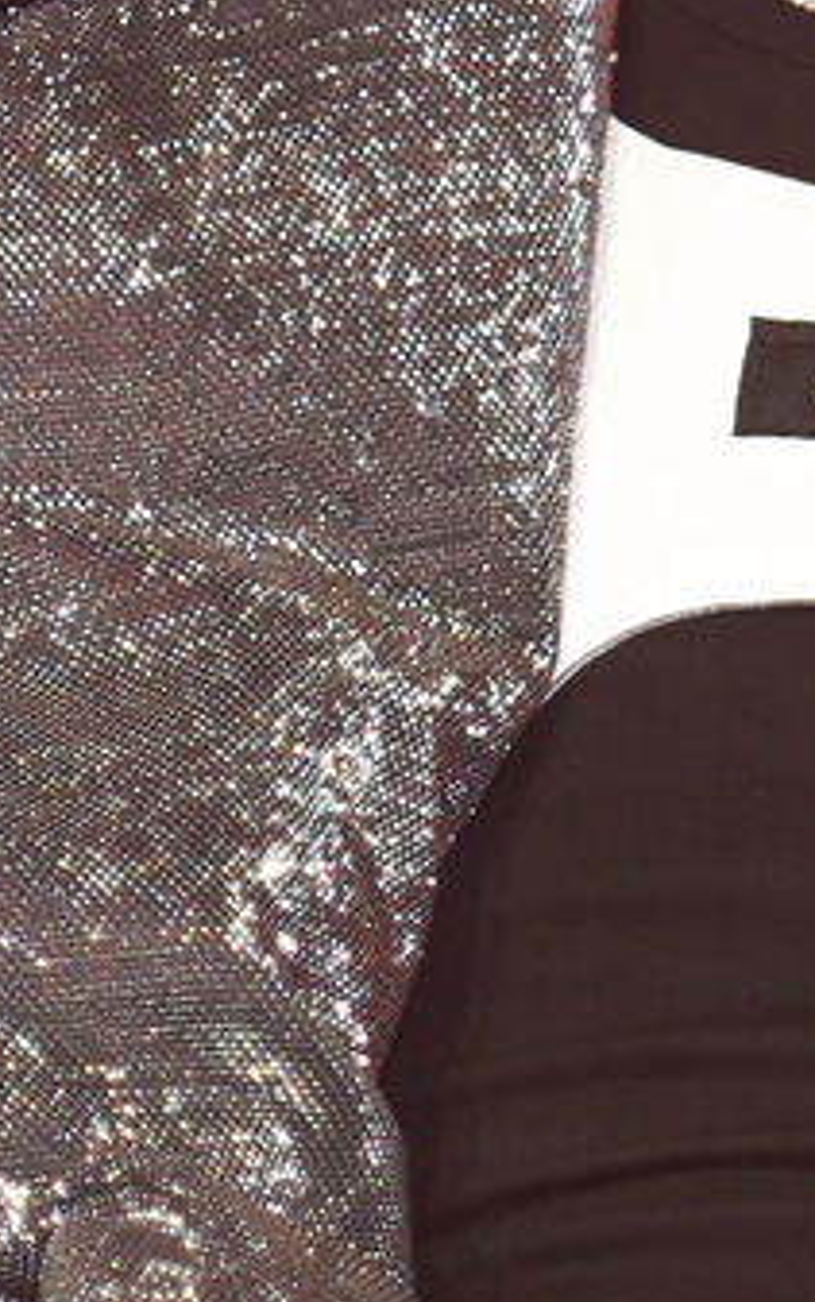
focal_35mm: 908
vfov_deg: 2.3
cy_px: 6
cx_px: 587
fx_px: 32227
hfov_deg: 1.4
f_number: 2.8
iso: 400
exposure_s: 1/200
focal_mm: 150
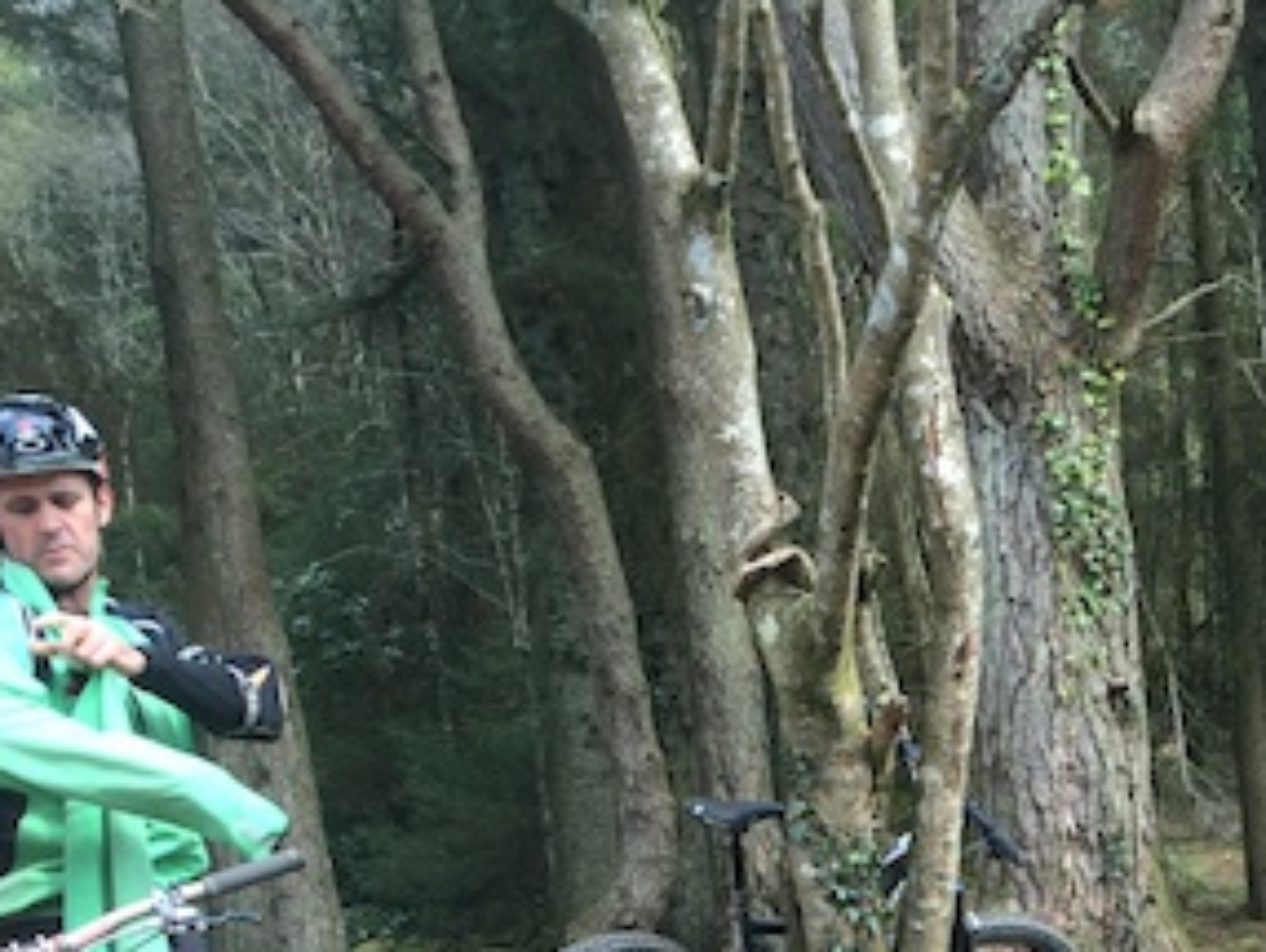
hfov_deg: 23.5
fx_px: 2965
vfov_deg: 17.0
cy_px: 1306
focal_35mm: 81
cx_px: 1107
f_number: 2.2
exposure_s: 1/200
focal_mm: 4.15
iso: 32
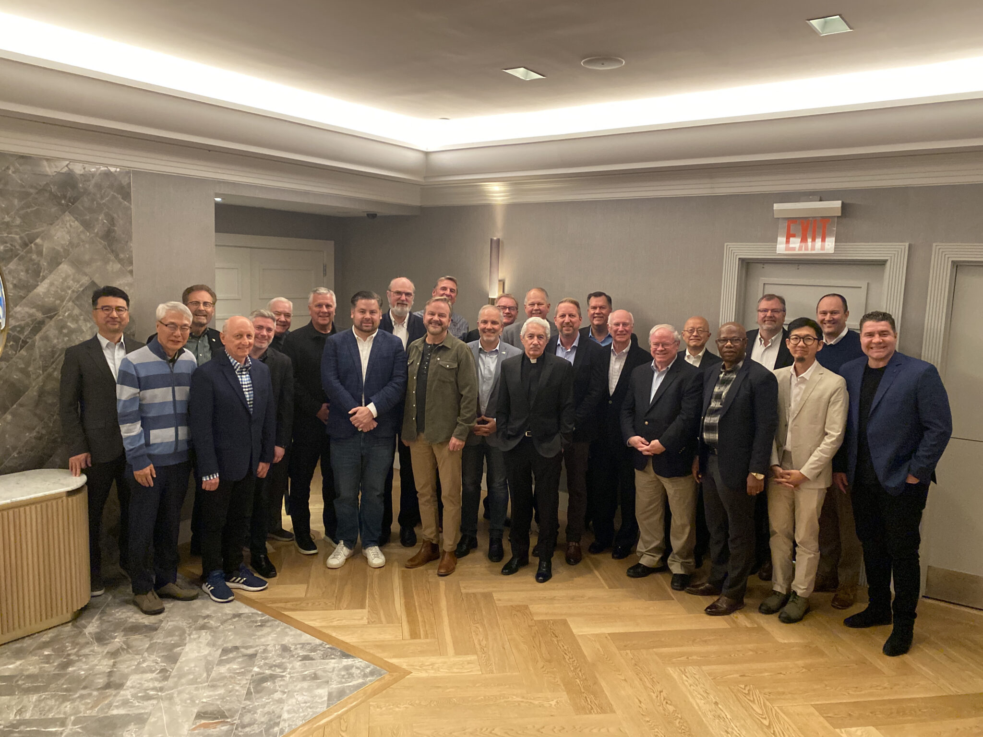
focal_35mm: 26
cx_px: 492
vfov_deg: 53.1
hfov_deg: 67.3
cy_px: 368
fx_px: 738
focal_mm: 4.25
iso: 500
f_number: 1.8
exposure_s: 1/60
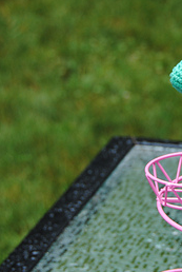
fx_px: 1405
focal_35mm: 186
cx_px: 223
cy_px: 99
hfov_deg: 7.3
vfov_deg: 11.0
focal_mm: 50
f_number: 5.6
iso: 200
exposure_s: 1/125
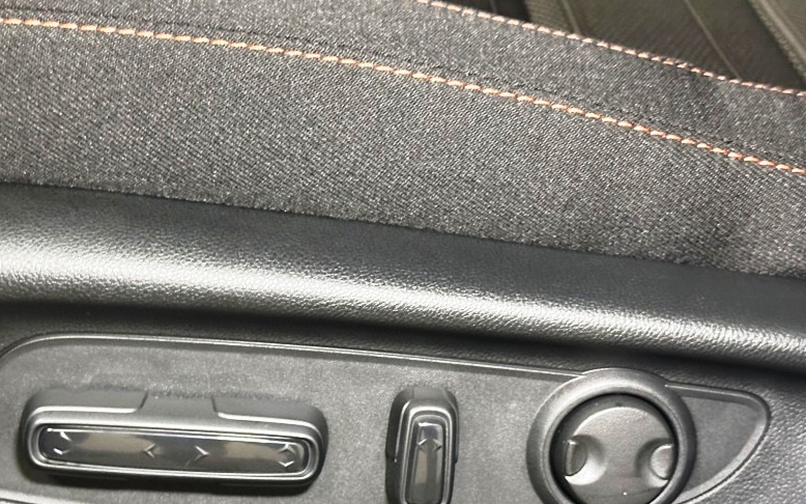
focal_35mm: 67
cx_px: 375
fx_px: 1472
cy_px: 376
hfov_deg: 30.6
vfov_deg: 19.3
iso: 640
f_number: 1.78
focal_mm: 6.86
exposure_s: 1/30
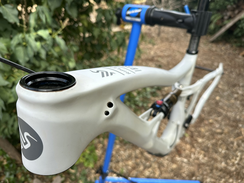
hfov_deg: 71.6
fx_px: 169
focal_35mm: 24
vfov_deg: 56.8
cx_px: 122
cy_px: 92
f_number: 1.78
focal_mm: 6.86
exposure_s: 1/489
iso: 80
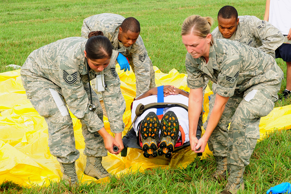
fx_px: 565
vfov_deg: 19.4
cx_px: 146
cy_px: 97
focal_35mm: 70
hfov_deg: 28.9
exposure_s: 1/125
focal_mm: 70
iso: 200
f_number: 11
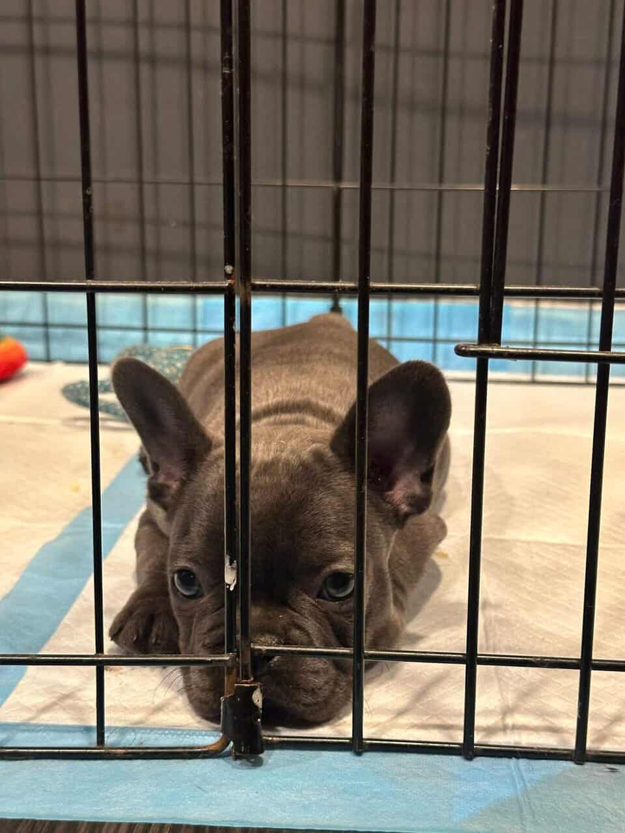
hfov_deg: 30.3
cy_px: 416
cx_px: 312
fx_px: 1156
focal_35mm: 48
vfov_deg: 39.7
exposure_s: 1/40
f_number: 1.8
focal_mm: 6.9
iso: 500
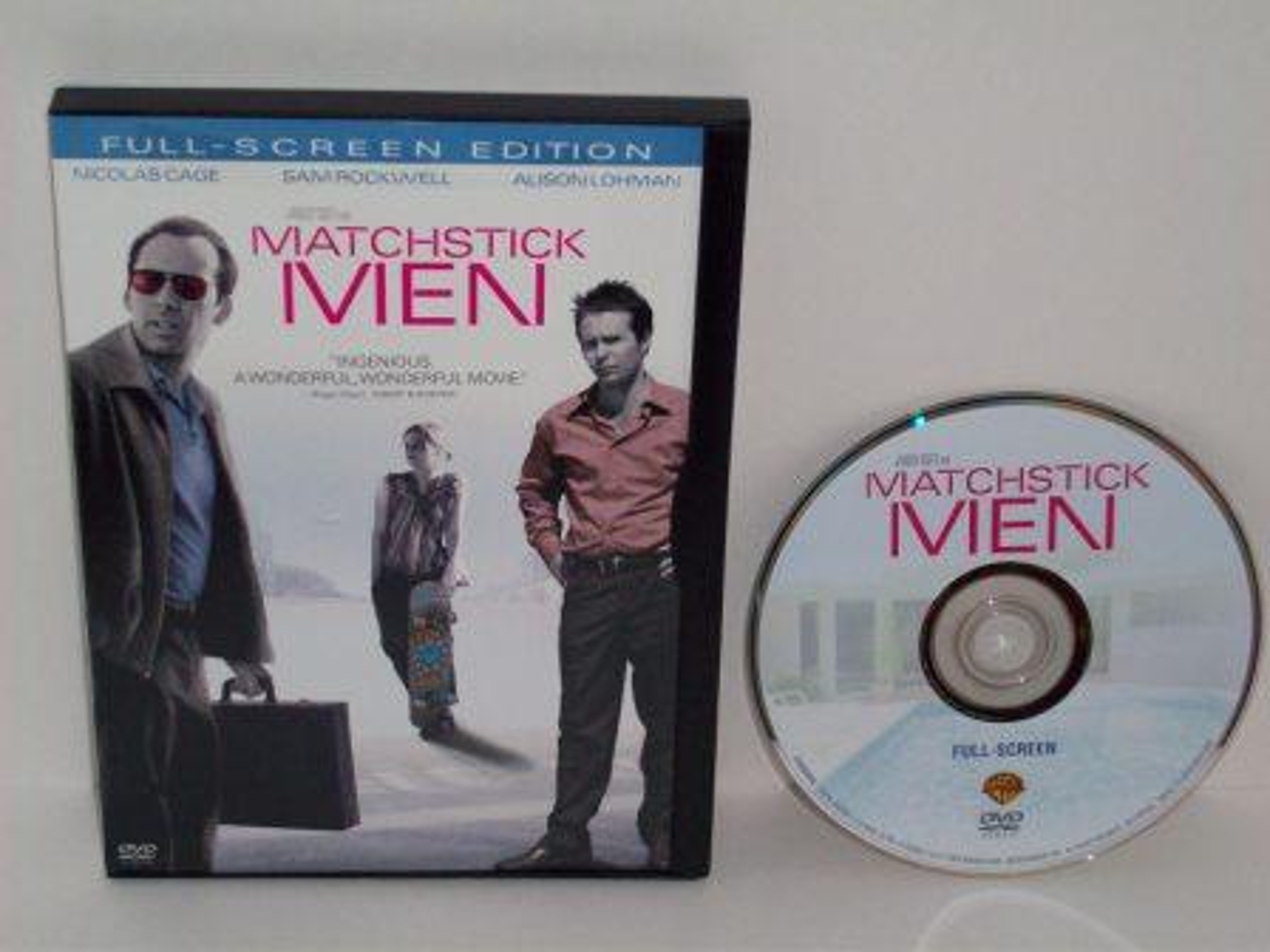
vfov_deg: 19.1
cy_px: 476
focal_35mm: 77
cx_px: 635
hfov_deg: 25.3
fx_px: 2825
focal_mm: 12.8
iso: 160
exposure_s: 1/71.5
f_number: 4.2
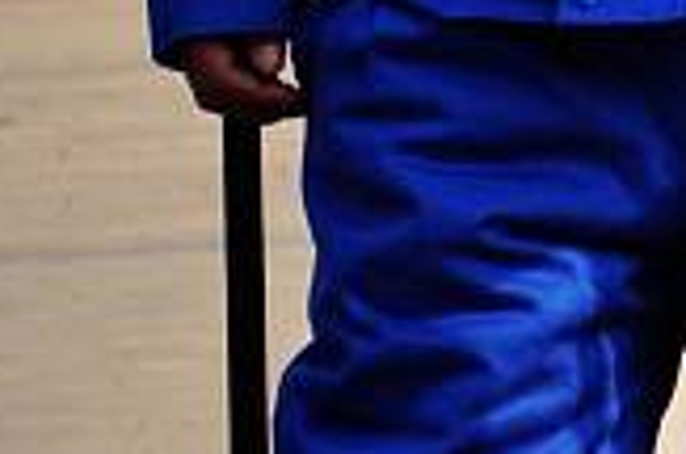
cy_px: -1167
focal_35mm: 1162
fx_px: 22093
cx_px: 2226
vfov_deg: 1.2
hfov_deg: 1.8
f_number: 6.3
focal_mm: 105
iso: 250
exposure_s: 1/640
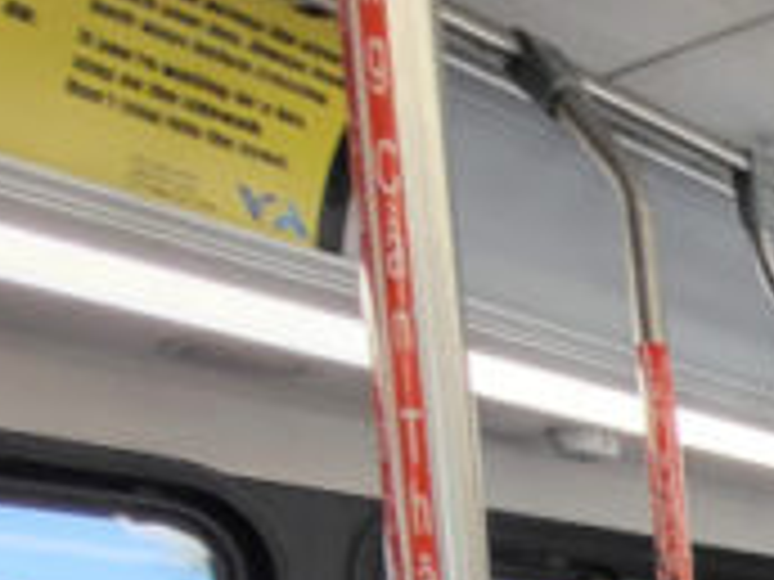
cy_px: 895
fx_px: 1297
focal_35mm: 58
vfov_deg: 21.0
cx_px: 1368
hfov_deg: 21.9
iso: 100
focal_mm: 1.74
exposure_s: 1/60
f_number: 2.2
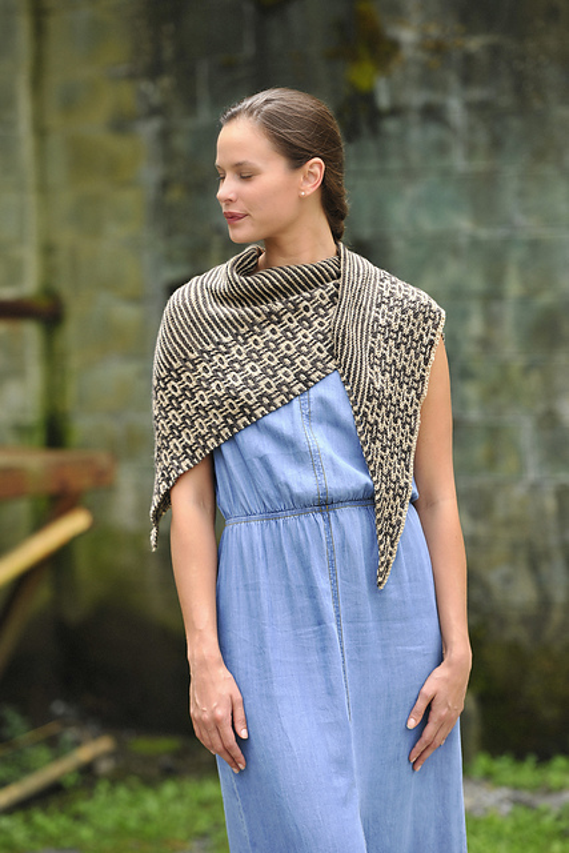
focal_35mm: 130
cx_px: 284
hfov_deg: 10.6
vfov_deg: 15.8
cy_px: 426
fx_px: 3080
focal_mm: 130
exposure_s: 1/200
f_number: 3.5
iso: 50
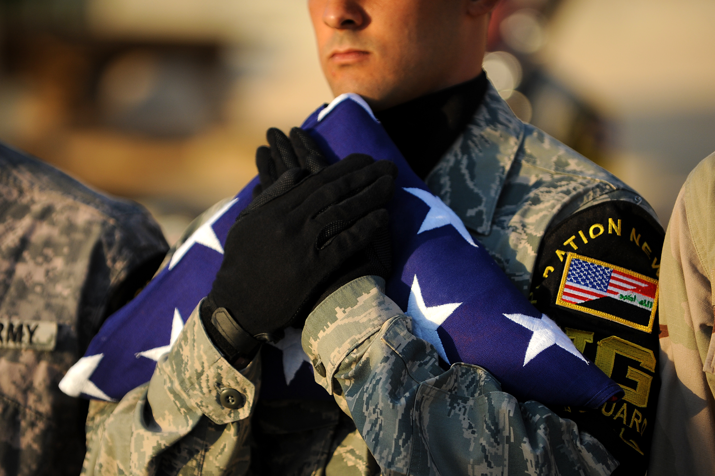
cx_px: 358
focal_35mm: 200
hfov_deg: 10.3
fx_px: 3970
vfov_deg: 6.9
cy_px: 238
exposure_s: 1/3200
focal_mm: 200
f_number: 2.8
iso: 400
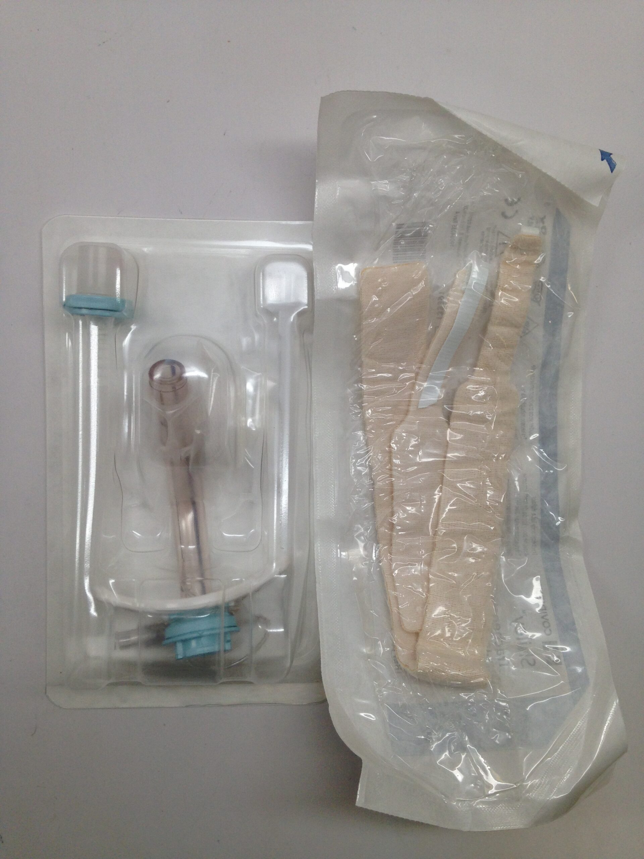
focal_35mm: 33
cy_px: 430
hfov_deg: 42.9
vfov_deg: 55.4
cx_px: 322
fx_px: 819
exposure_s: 1/120
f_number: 2.4
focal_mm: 4.12
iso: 64
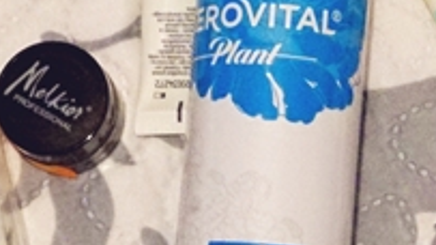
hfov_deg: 8.3
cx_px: 103
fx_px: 2991
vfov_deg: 4.7
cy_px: -140
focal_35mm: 259
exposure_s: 1/125
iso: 3200
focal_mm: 31
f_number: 5
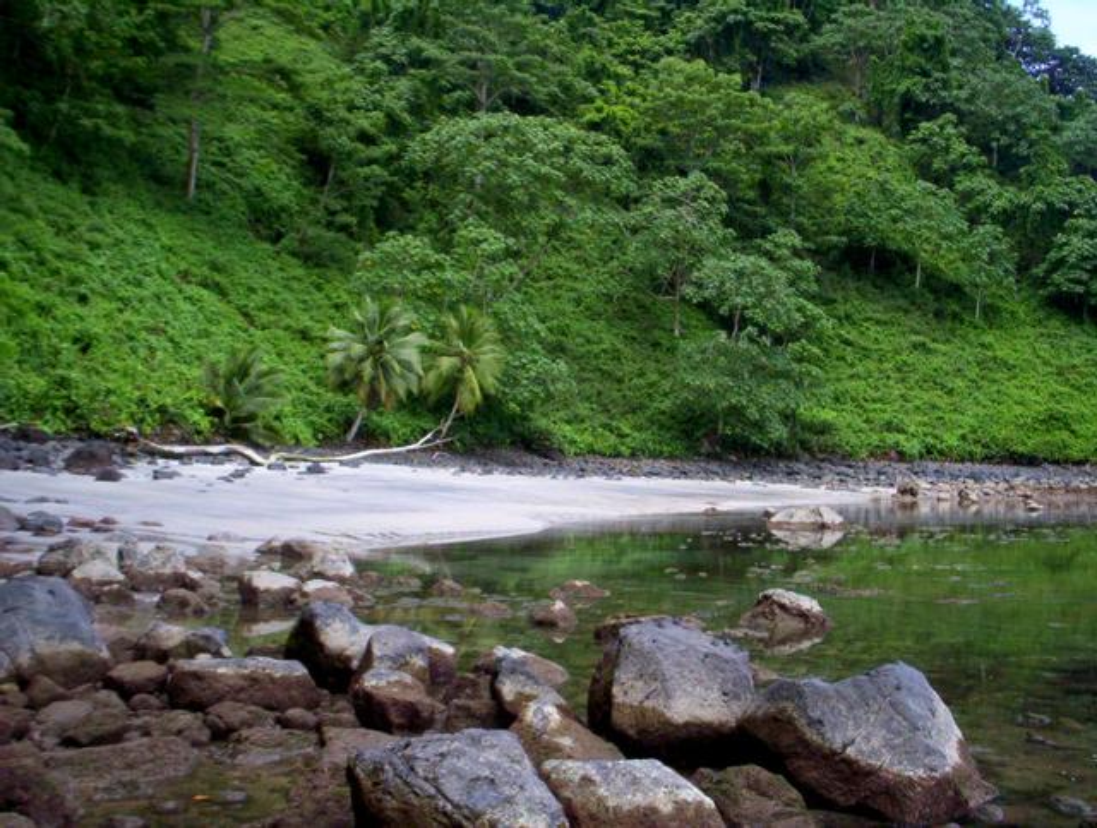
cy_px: 414
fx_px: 1207
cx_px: 548
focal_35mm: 38
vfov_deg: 37.9
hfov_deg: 48.9
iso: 100
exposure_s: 1/184
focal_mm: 4.99
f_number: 4.5
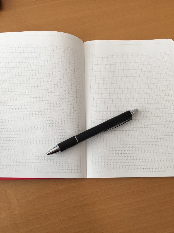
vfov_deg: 61.7
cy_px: 116
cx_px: 87
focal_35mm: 29
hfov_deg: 48.2
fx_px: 194
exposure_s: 1/235
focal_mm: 4.15
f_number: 2.2
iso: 32
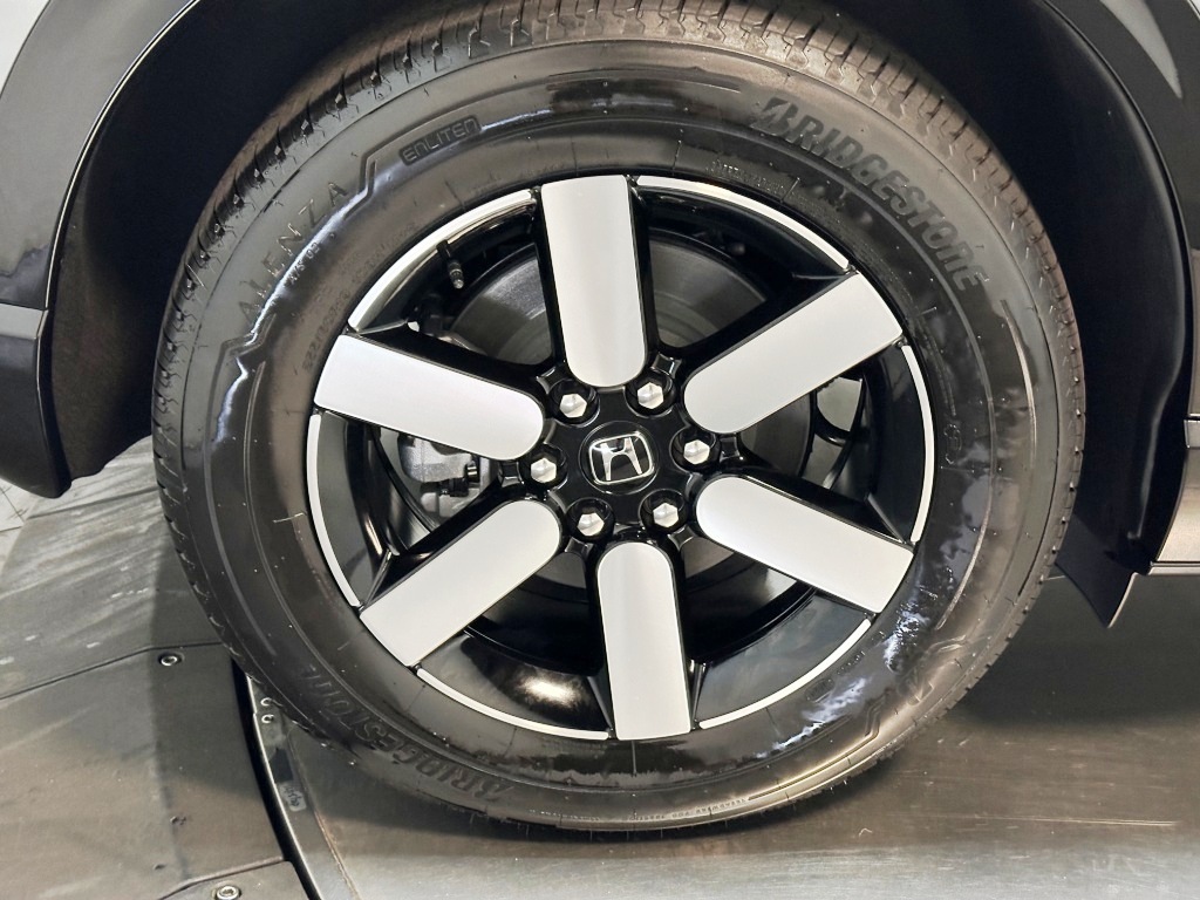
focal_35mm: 48
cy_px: 450
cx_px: 600
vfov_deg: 30.3
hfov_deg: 39.7
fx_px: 1664
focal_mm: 6.86
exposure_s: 1/30
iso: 500
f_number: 1.78
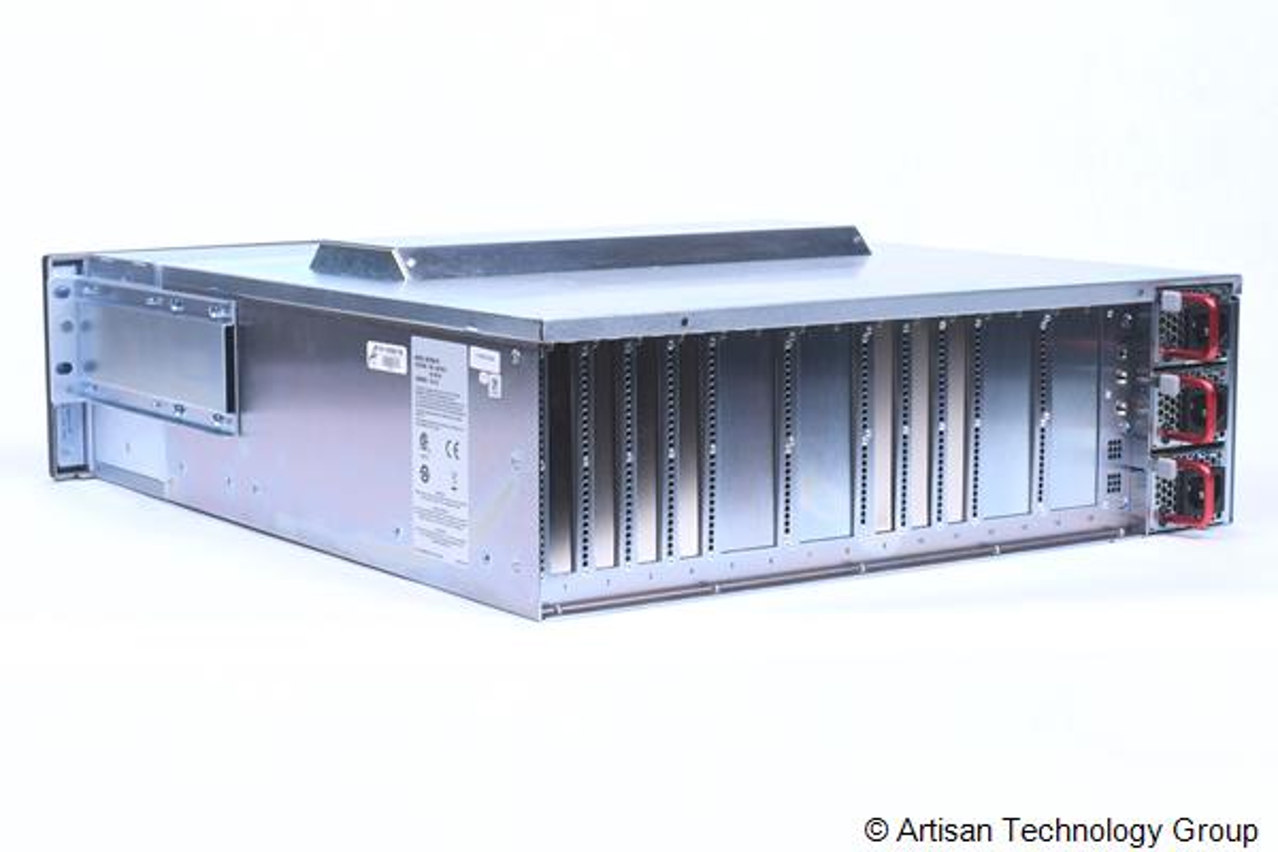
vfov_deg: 28.1
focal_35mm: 48
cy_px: 426
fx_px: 1704
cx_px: 639
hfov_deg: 41.1
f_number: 16
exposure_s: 1/200
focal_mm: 32
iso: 200
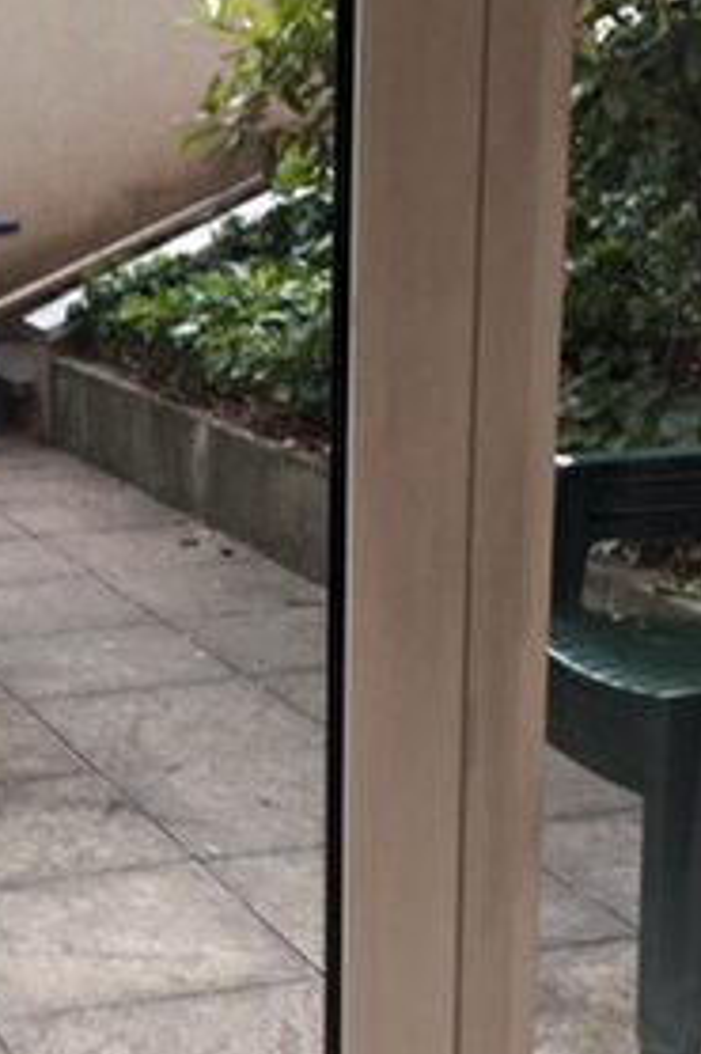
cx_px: -212
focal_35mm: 76
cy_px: 684
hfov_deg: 16.9
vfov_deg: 26.5
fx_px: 2222
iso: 25
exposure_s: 1/50
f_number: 2.2
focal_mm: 4.15
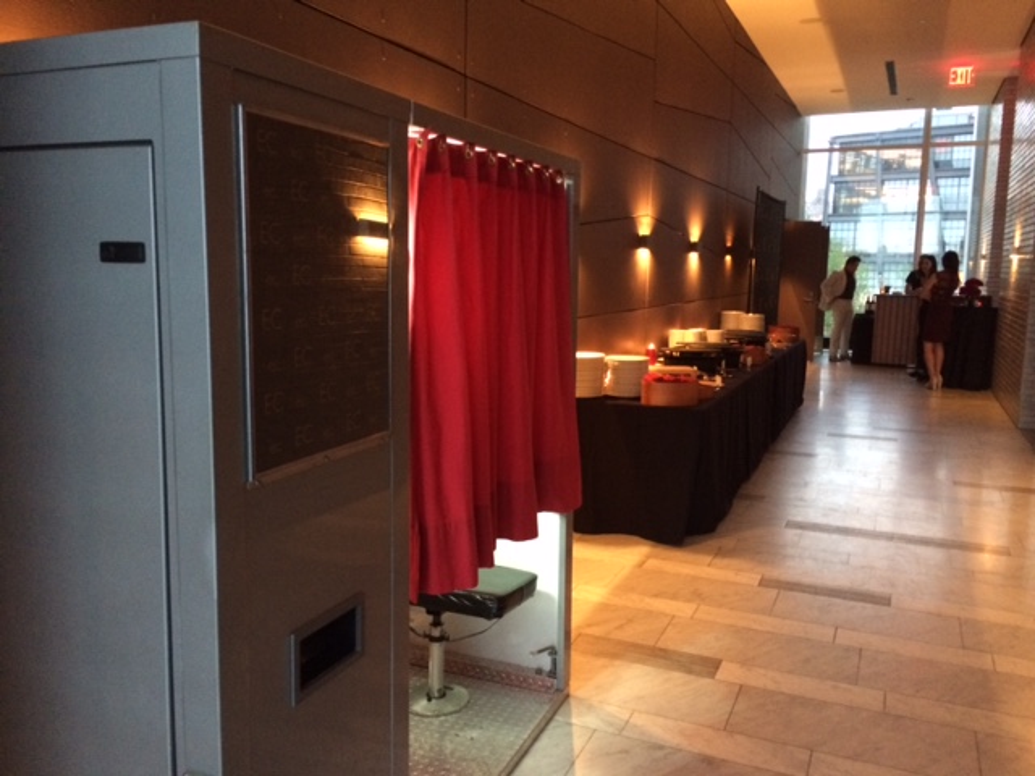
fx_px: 867
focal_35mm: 29
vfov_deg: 48.2
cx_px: 518
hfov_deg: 61.7
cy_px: 388
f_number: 2.2
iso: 320
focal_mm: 4.15
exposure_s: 1/15
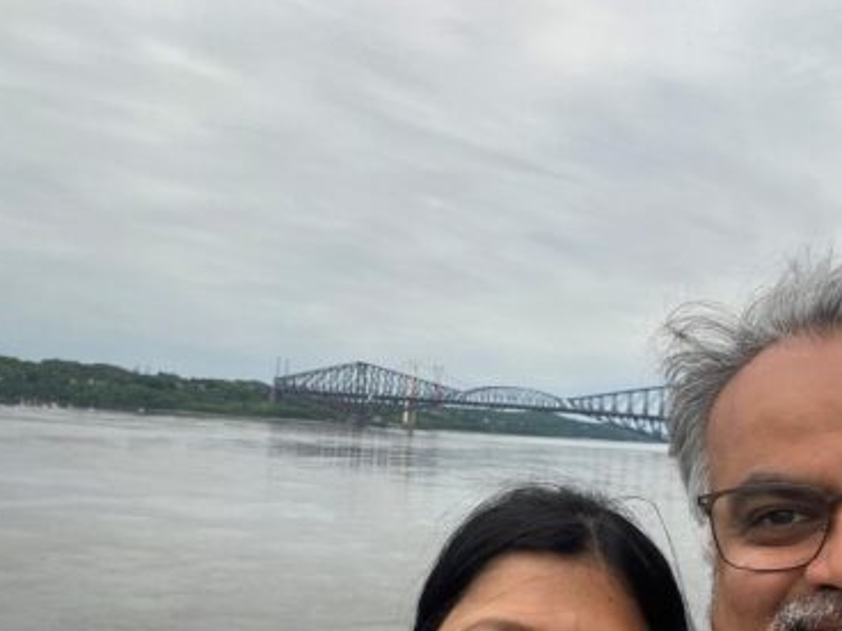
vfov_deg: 35.4
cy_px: 448
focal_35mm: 40
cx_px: 572
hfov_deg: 46.0
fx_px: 973
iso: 50
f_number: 2.2
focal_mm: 2.71
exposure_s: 1/122
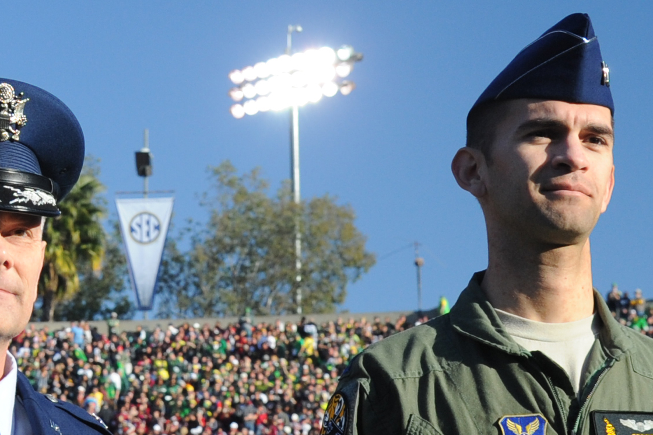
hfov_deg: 13.4
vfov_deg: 8.9
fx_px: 2755
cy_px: 481
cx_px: 82
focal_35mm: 152
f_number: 7.1
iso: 640
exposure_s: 1/320
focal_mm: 40
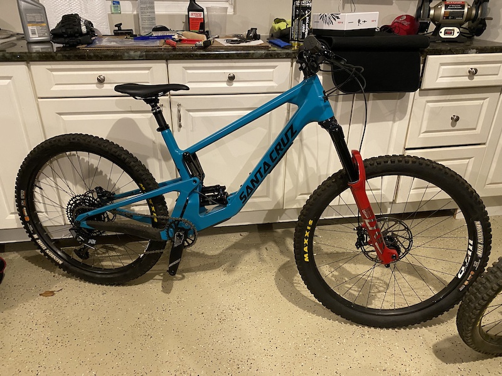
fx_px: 377
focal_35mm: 26
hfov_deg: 67.3
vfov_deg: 53.1
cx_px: 251
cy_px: 188
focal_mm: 4.25
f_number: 1.8
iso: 400
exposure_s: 1/40
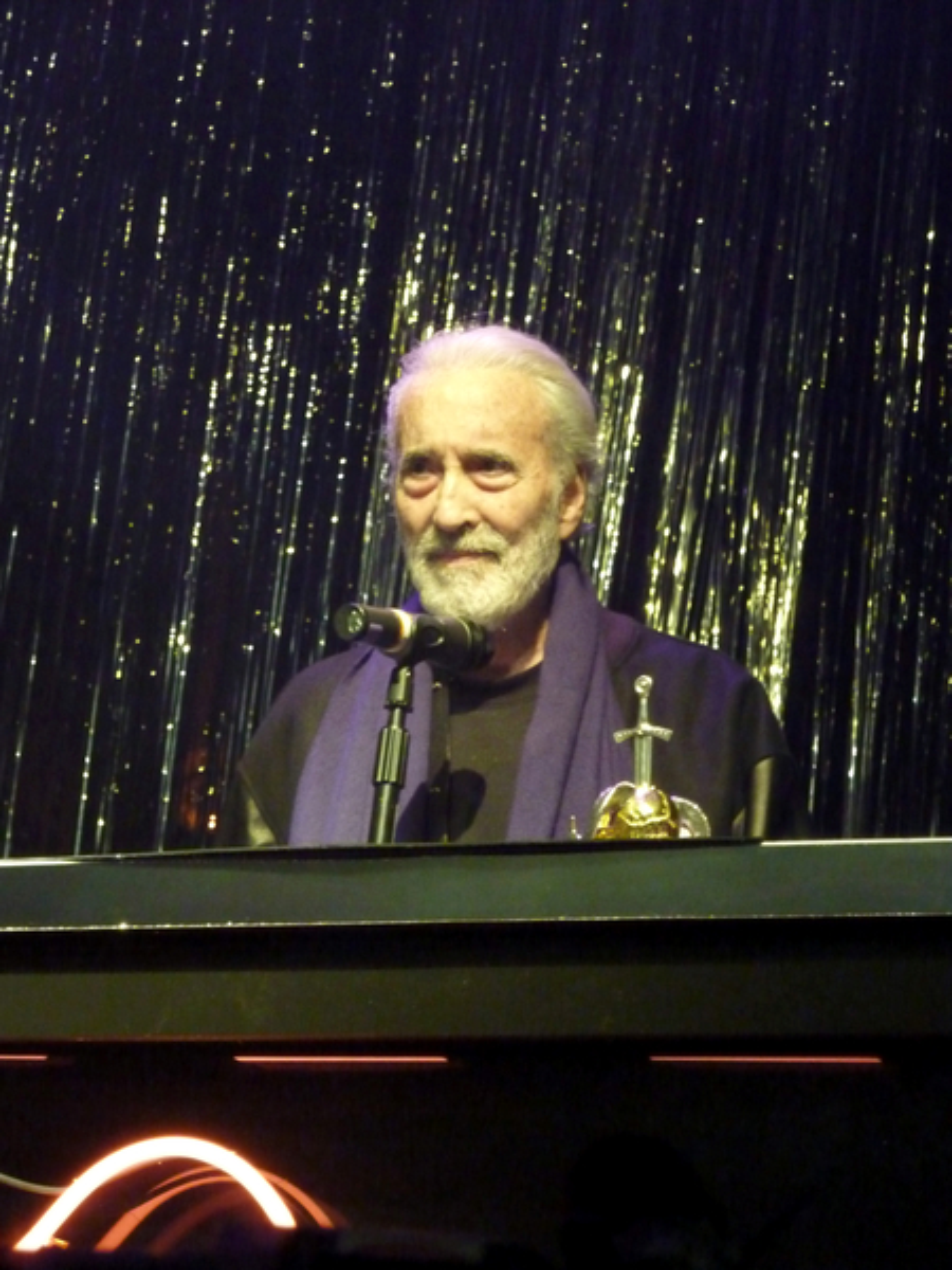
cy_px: 635
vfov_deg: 15.4
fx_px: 4694
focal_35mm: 128
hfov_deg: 11.6
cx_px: 476
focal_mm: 21
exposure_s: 1/100
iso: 800
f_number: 4.4
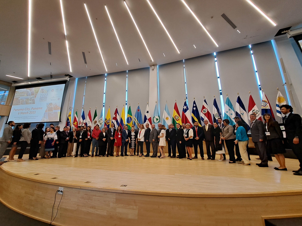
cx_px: 151
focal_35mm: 13
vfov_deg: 89.9
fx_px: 113
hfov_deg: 106.2
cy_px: 113
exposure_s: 1/50
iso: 80
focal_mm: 1.74
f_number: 2.2
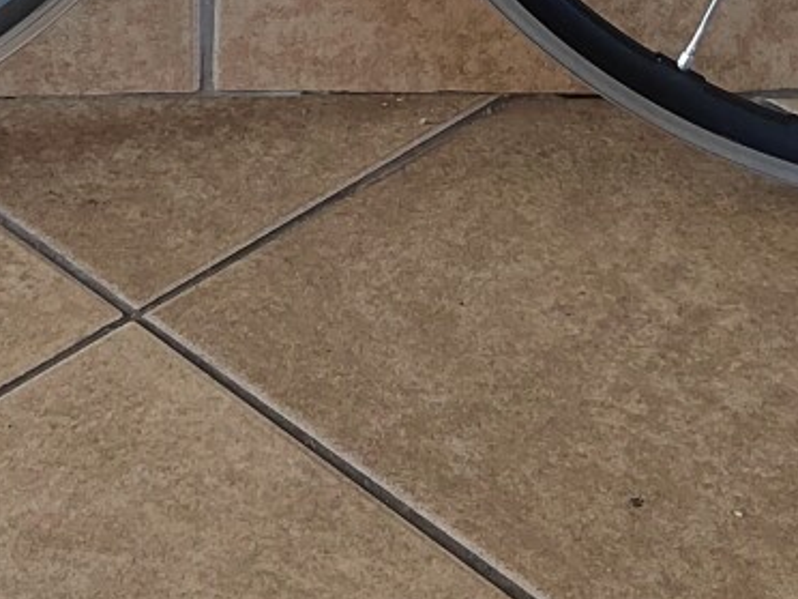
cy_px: -339
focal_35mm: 99
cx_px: 249
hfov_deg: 19.8
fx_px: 2282
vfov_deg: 13.9
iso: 2525
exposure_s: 1/100
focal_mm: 5.52
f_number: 1.9
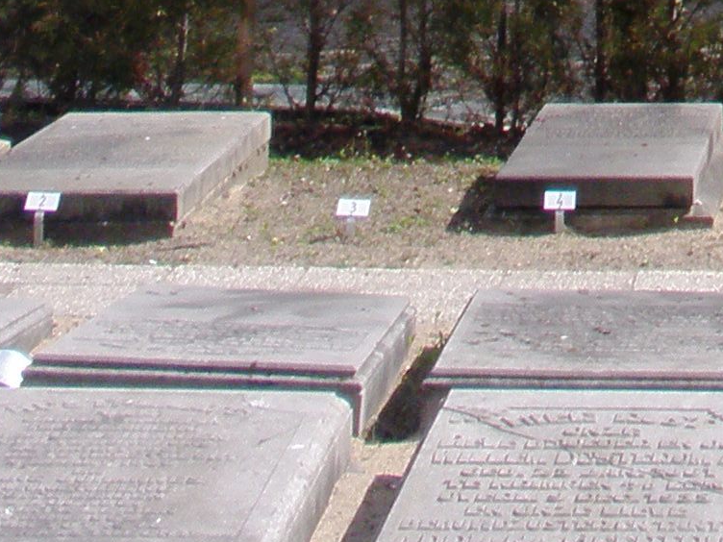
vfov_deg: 6.9
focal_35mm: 190
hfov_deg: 9.9
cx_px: 1309
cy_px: -1140
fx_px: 3968
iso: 64
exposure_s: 1/160
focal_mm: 6.3
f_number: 5.6
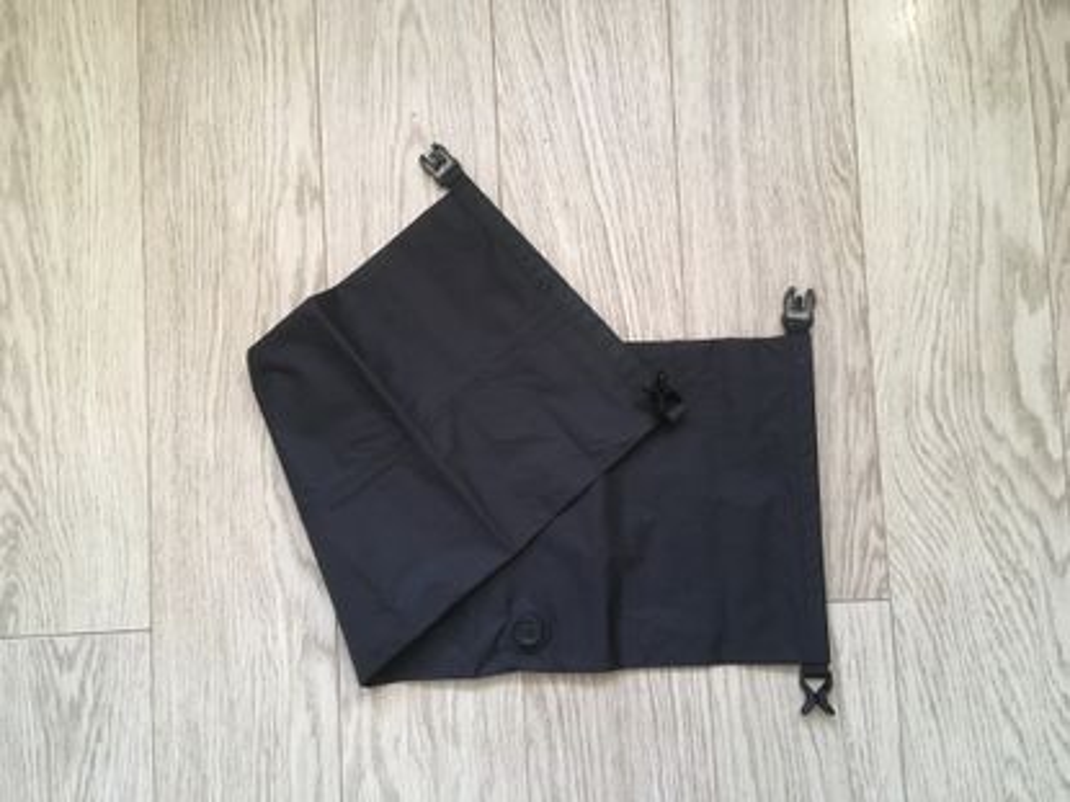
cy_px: 401
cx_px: 535
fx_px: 896
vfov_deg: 48.2
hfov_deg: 61.7
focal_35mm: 29
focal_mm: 4.15
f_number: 2.2
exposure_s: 1/33
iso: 200
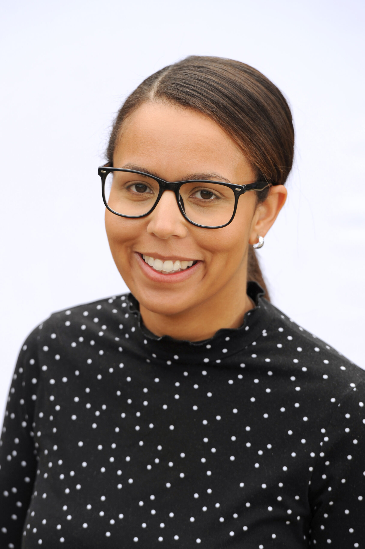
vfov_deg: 10.3
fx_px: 3046
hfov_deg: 6.9
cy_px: 274
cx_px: 182
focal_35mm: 200
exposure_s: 1/200
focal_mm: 200
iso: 250
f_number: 4.5
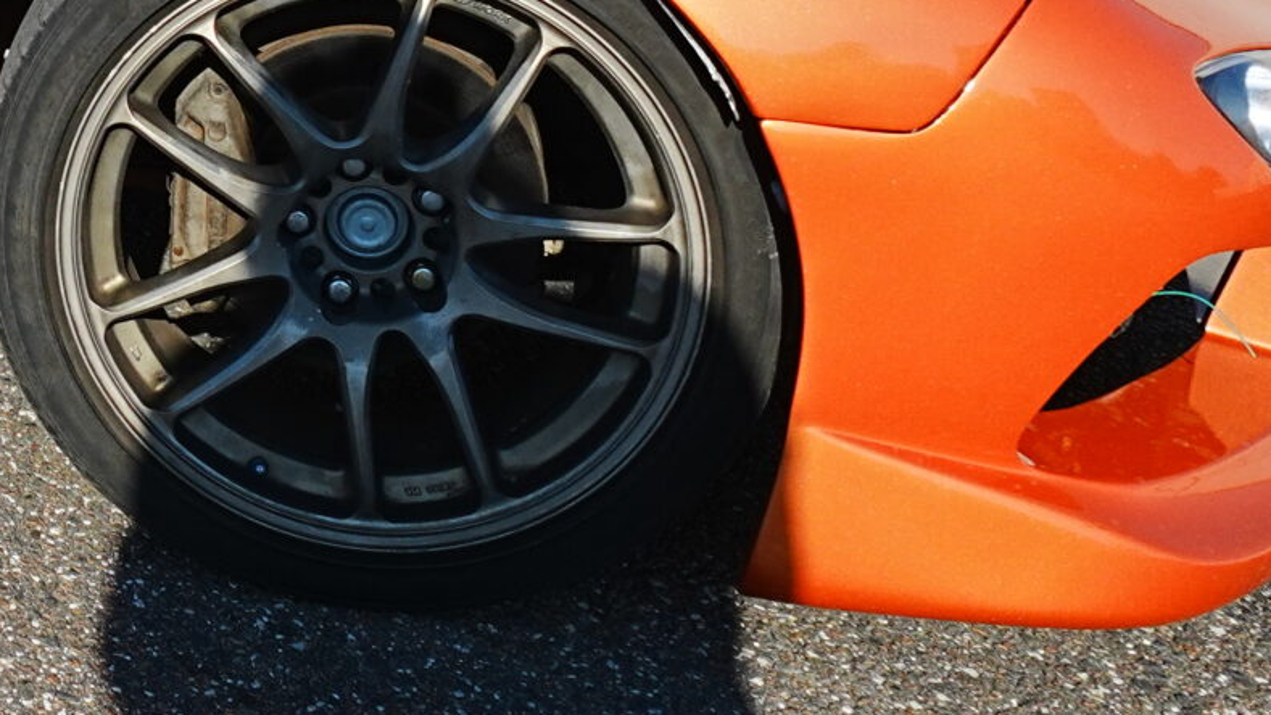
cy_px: -260
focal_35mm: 68
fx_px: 2292
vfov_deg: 16.6
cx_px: -350
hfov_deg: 26.6
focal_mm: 7.6
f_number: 2
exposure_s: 1/6400
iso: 125
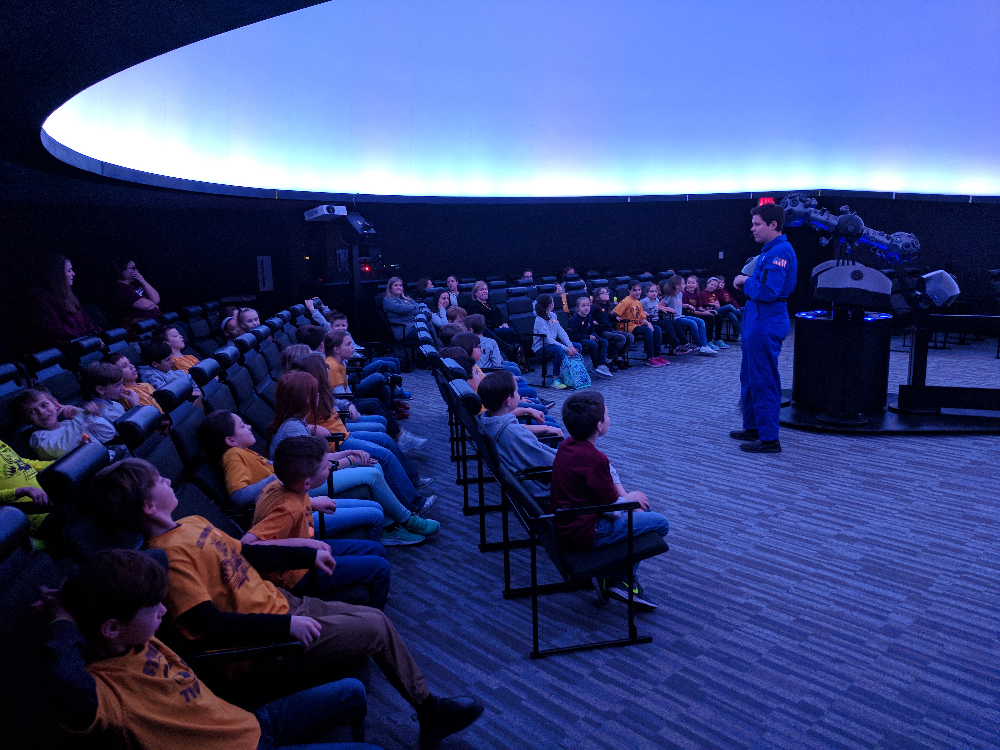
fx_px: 751
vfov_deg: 53.1
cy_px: 375
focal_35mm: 26
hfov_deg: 67.3
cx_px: 500
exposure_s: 1/30
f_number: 2
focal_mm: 4.67
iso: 613
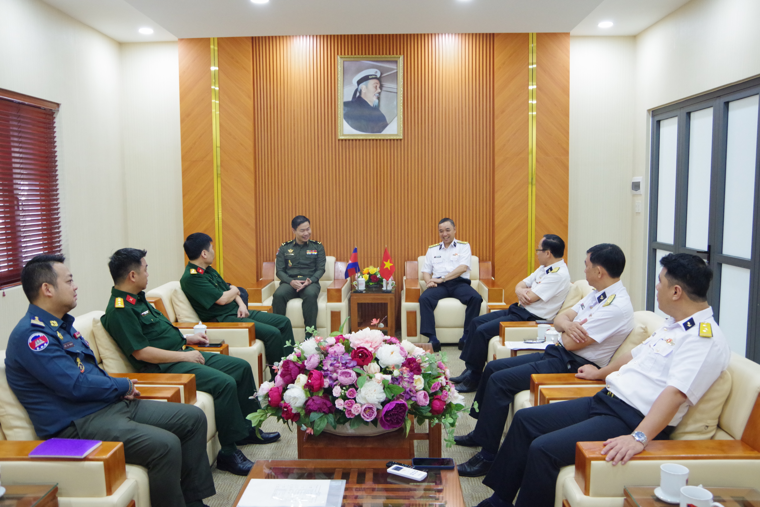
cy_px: 254
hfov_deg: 60.3
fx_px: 654
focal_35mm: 31
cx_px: 380
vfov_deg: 42.3
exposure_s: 1/100
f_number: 4.5
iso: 3200
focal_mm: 21
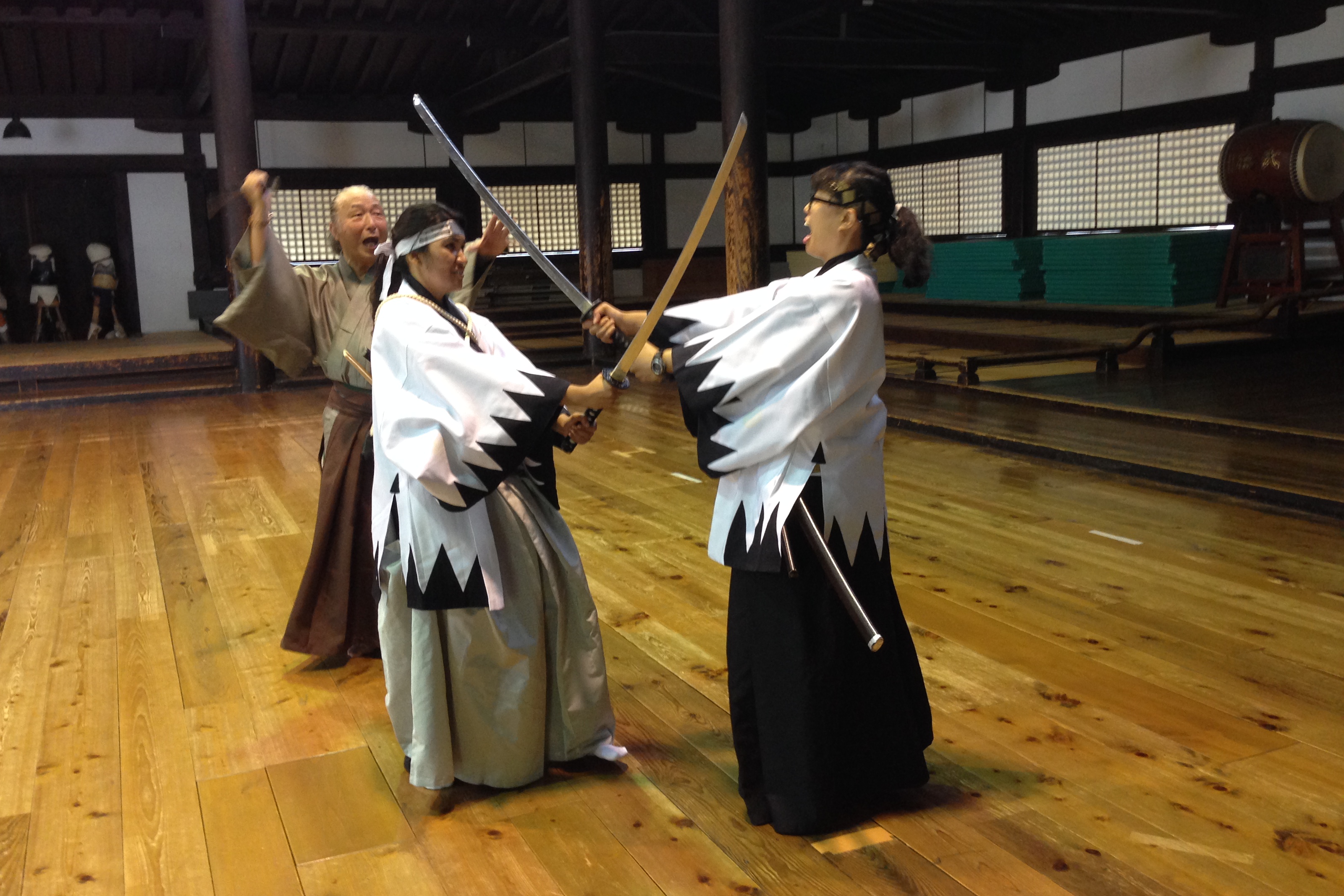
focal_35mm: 35
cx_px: 659
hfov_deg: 54.4
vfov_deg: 37.8
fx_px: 1307
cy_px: 395
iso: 160
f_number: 2.4
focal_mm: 4.12
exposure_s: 1/20
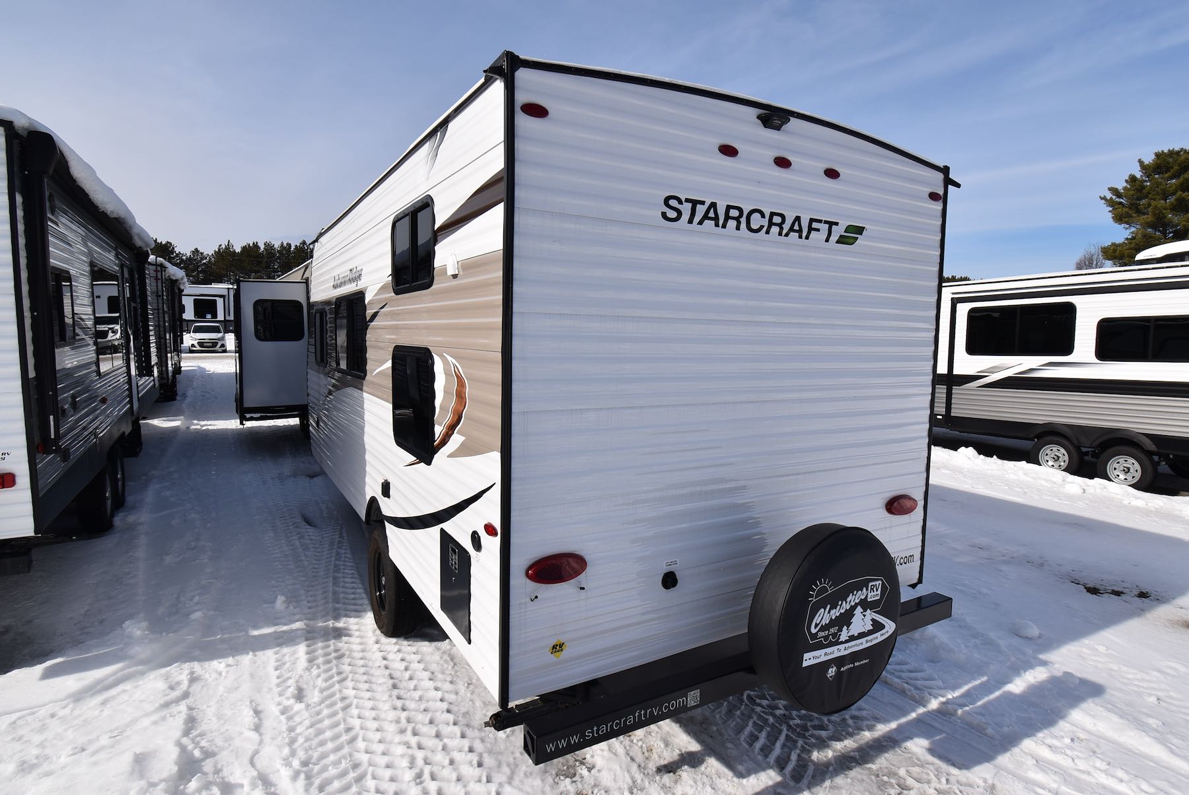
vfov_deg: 63.3
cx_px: 594
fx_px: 645
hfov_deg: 85.4
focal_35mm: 20
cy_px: 398
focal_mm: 13
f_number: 11
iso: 200
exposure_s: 1/500
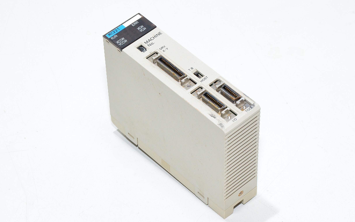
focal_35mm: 131
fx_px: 1263
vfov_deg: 10.0
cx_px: 178
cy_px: 114
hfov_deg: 16.0
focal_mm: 85
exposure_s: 1/50
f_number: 16
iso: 1600
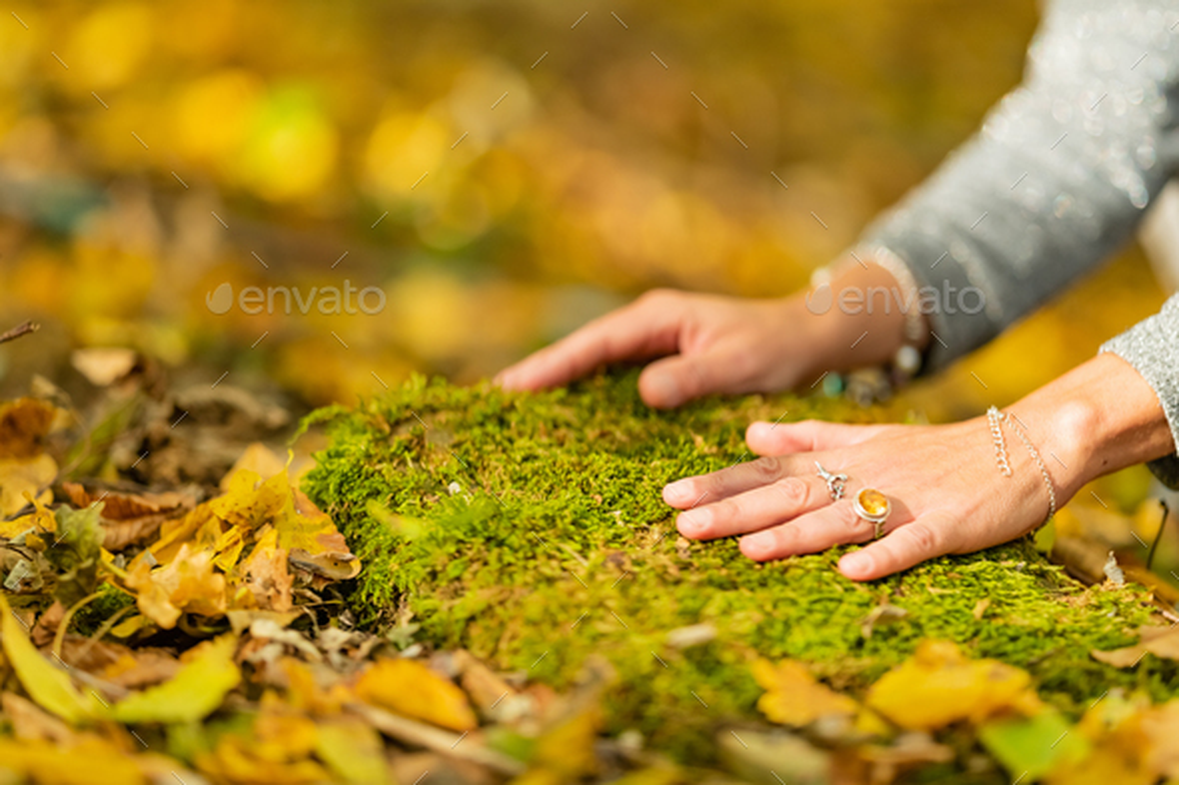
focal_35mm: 135
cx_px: 590
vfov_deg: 10.2
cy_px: 392
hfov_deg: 15.2
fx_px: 4420
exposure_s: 1/320
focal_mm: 135
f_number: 1.8
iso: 640
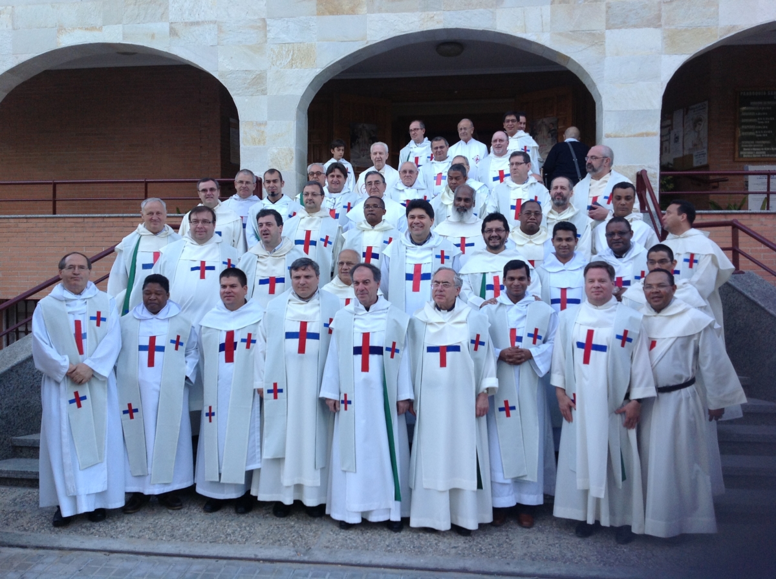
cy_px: 290
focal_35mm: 35
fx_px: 783
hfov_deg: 52.7
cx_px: 388
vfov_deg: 40.6
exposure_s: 1/143
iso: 50
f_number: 2.4
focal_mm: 4.28
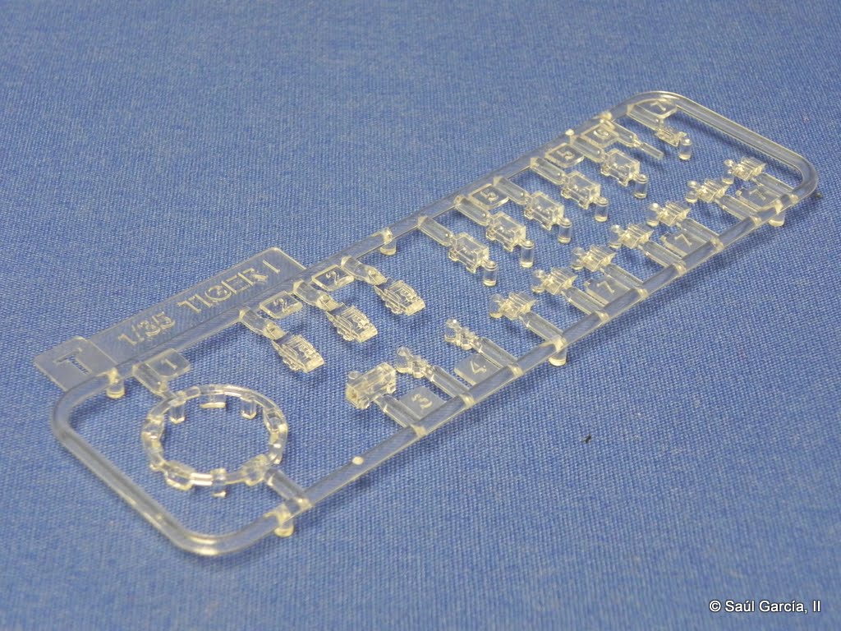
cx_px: 420
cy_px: 316
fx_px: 1822
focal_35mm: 75
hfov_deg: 26.0
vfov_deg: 19.6
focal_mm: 13.4
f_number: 4
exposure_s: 1/16.6
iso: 400
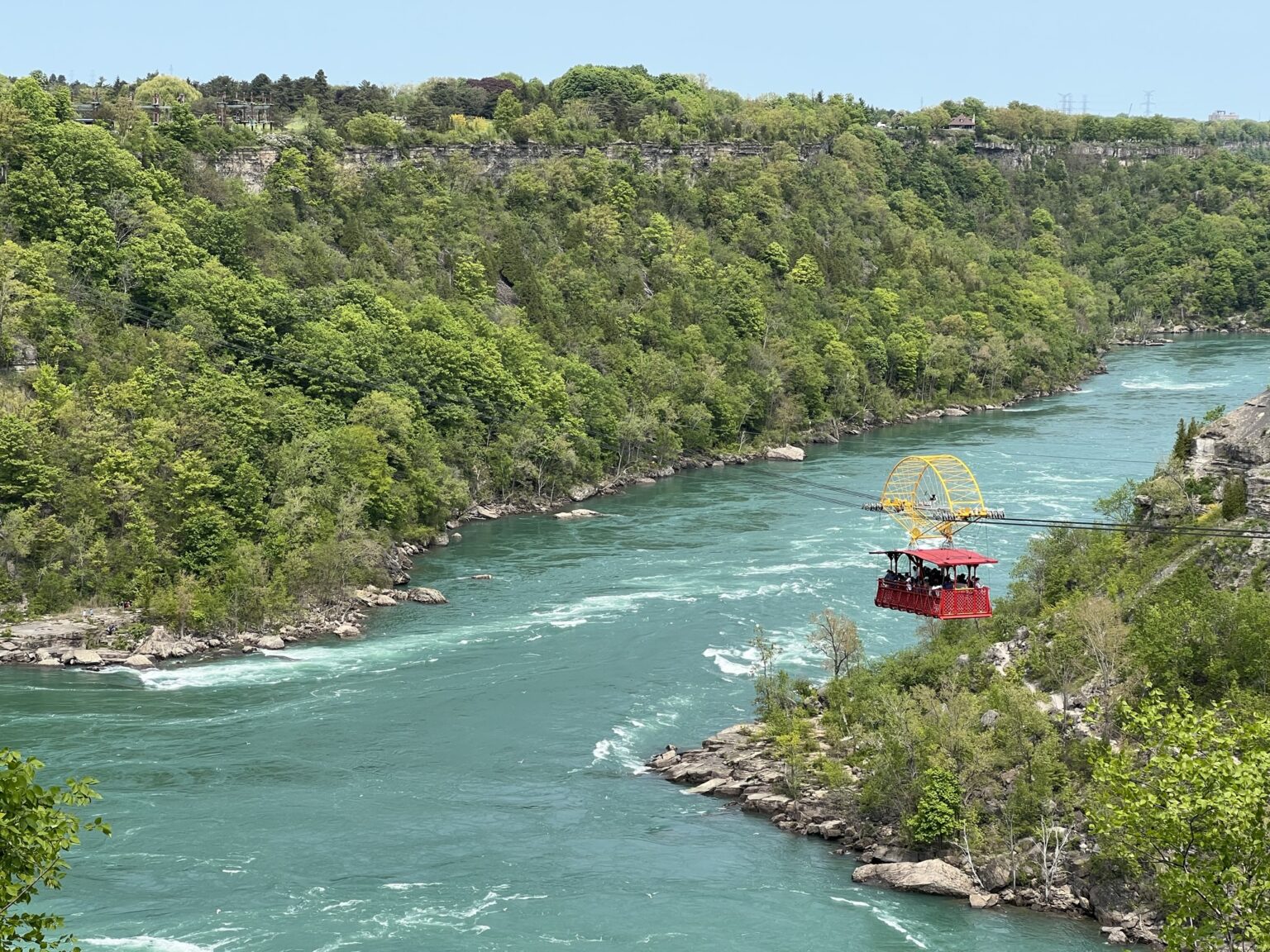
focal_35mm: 77
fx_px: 2825
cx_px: 635
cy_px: 476
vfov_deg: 19.1
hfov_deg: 25.3
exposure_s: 1/552
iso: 32
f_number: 2.8
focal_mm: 9
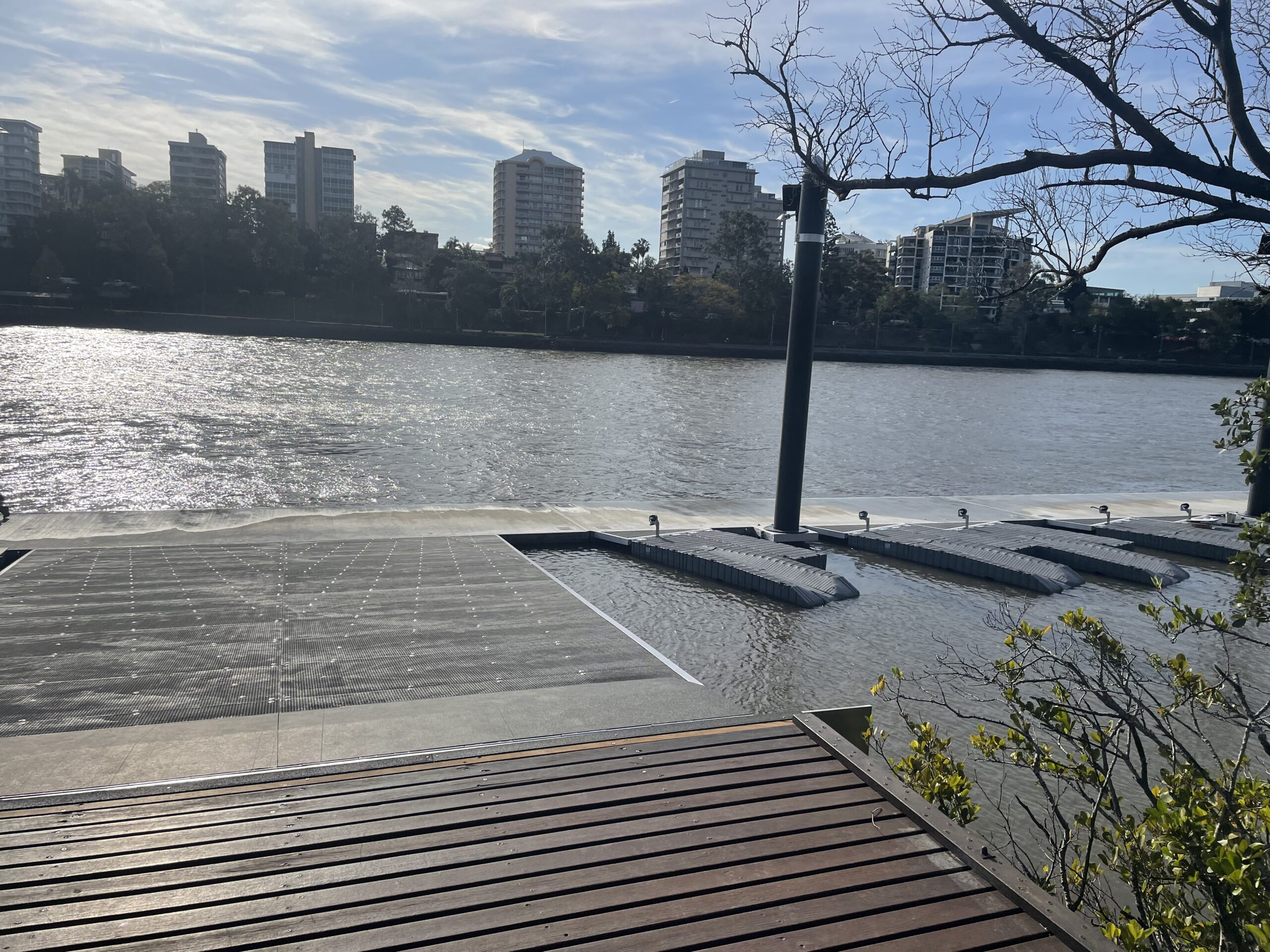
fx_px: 954
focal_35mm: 26
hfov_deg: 67.3
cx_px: 635
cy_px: 476
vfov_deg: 53.1
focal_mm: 4.2
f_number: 1.6
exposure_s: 1/6135
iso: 32
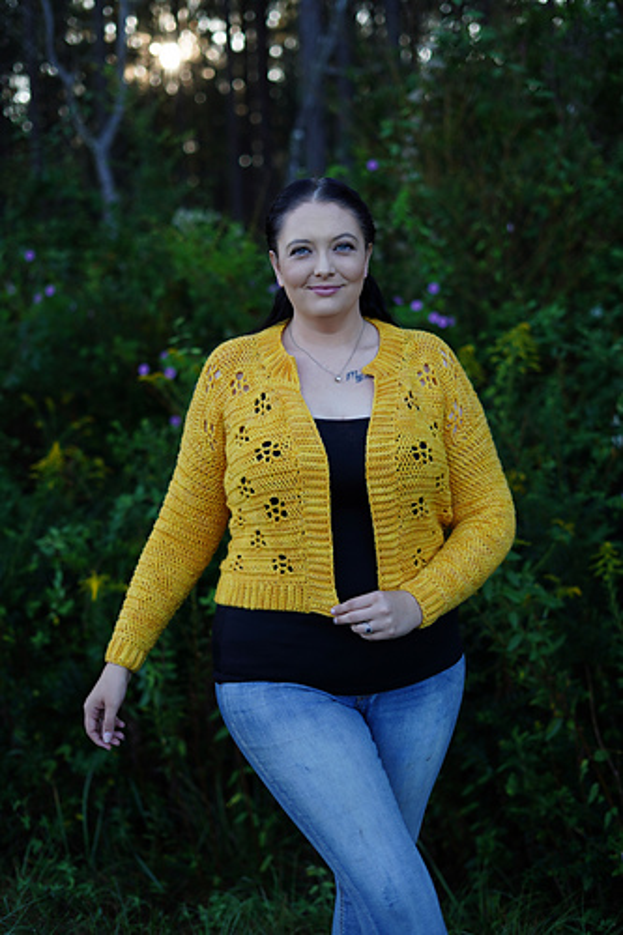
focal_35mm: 50
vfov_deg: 39.6
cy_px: 468
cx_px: 312
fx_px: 1299
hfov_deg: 27.0
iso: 100
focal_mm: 50
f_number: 2.2
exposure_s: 1/500
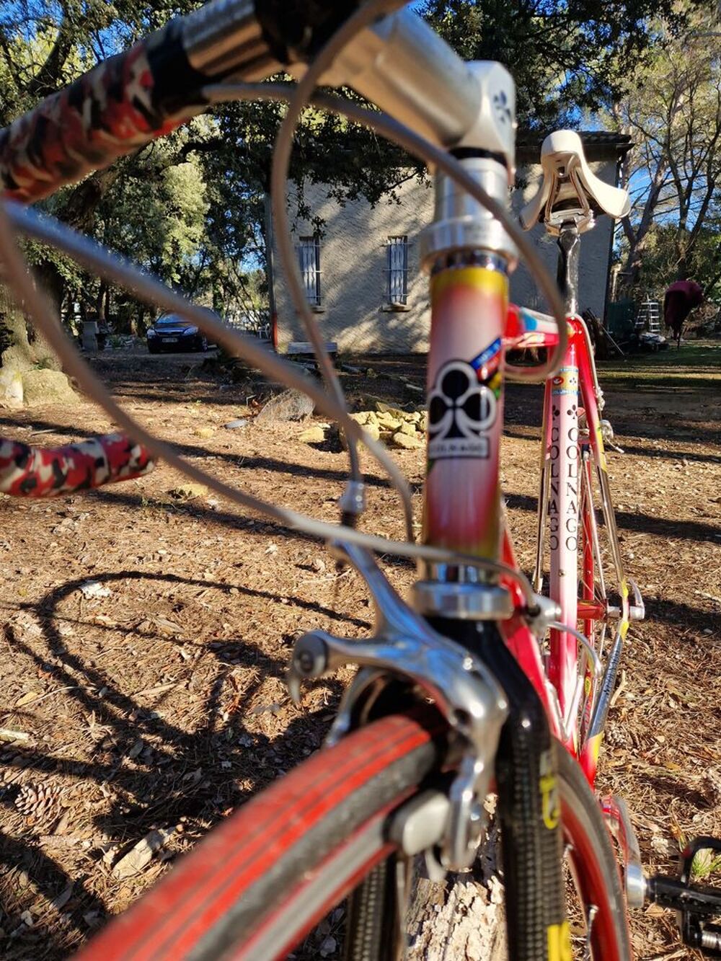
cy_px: 480
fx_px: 639
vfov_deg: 73.9
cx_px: 360
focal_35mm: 23
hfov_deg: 58.9
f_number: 1.8
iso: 50
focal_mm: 5.4
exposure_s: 1/381
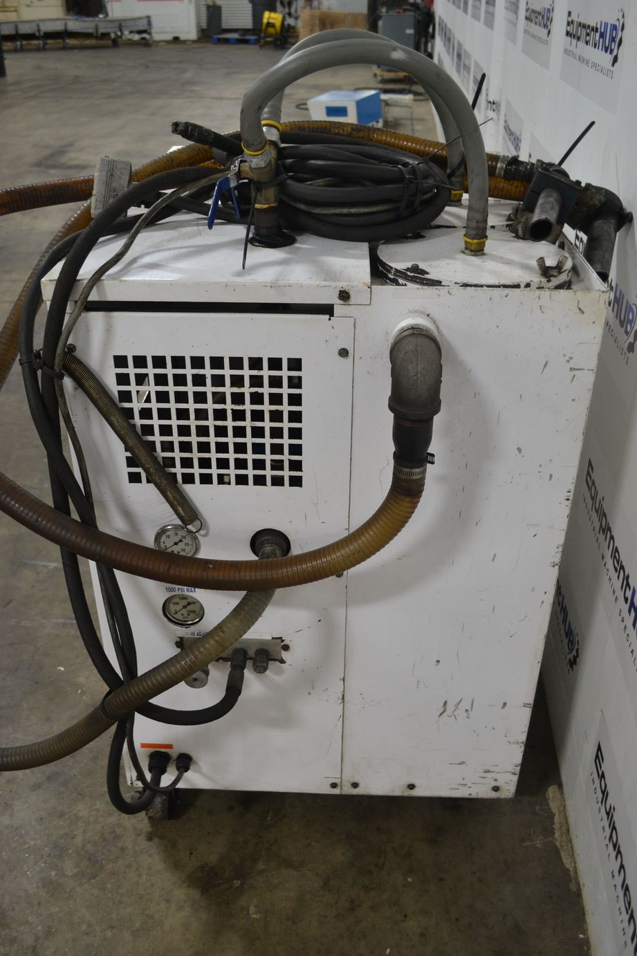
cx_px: 318
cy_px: 478
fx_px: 876
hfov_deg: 40.0
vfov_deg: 57.2
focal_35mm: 33
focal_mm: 22
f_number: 3.8
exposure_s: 1/40
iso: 400
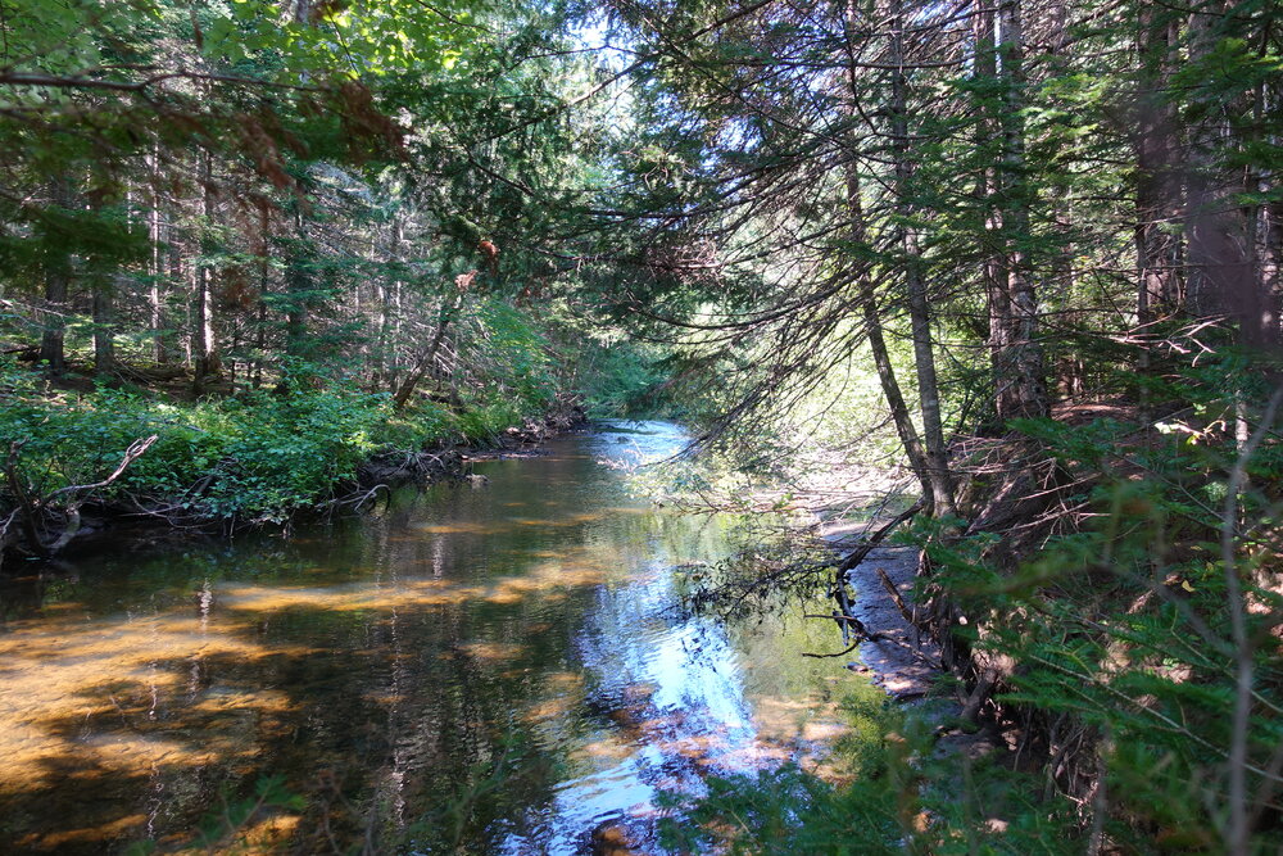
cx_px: 642
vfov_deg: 53.1
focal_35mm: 24
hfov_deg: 73.7
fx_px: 855
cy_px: 428
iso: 125
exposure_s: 1/60
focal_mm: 8.8
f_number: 2.8
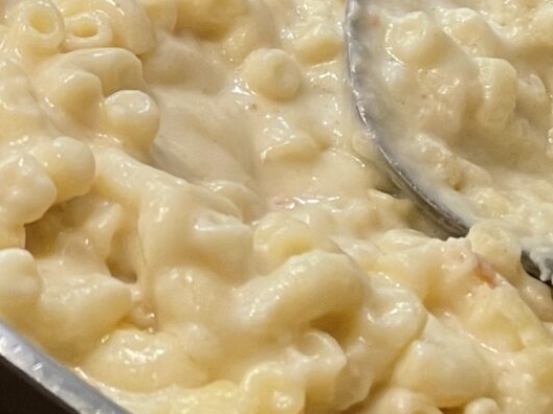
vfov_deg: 11.0
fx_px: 2013
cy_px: -315
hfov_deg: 14.3
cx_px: -353
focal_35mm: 126
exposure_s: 1/60
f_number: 1.6
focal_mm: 4.2
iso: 100
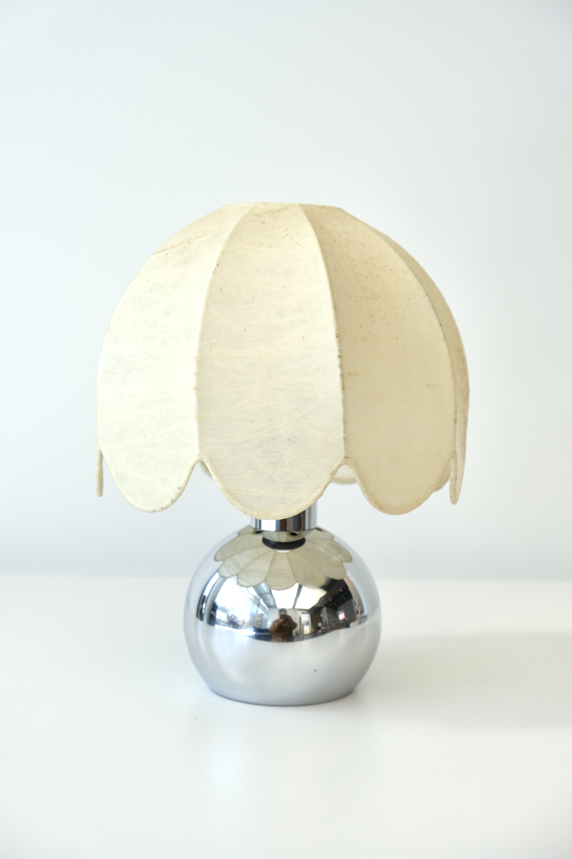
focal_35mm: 56
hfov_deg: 24.2
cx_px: 286
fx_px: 1335
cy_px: 430
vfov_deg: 35.6
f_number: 4.5
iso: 500
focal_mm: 37.4
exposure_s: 1/500
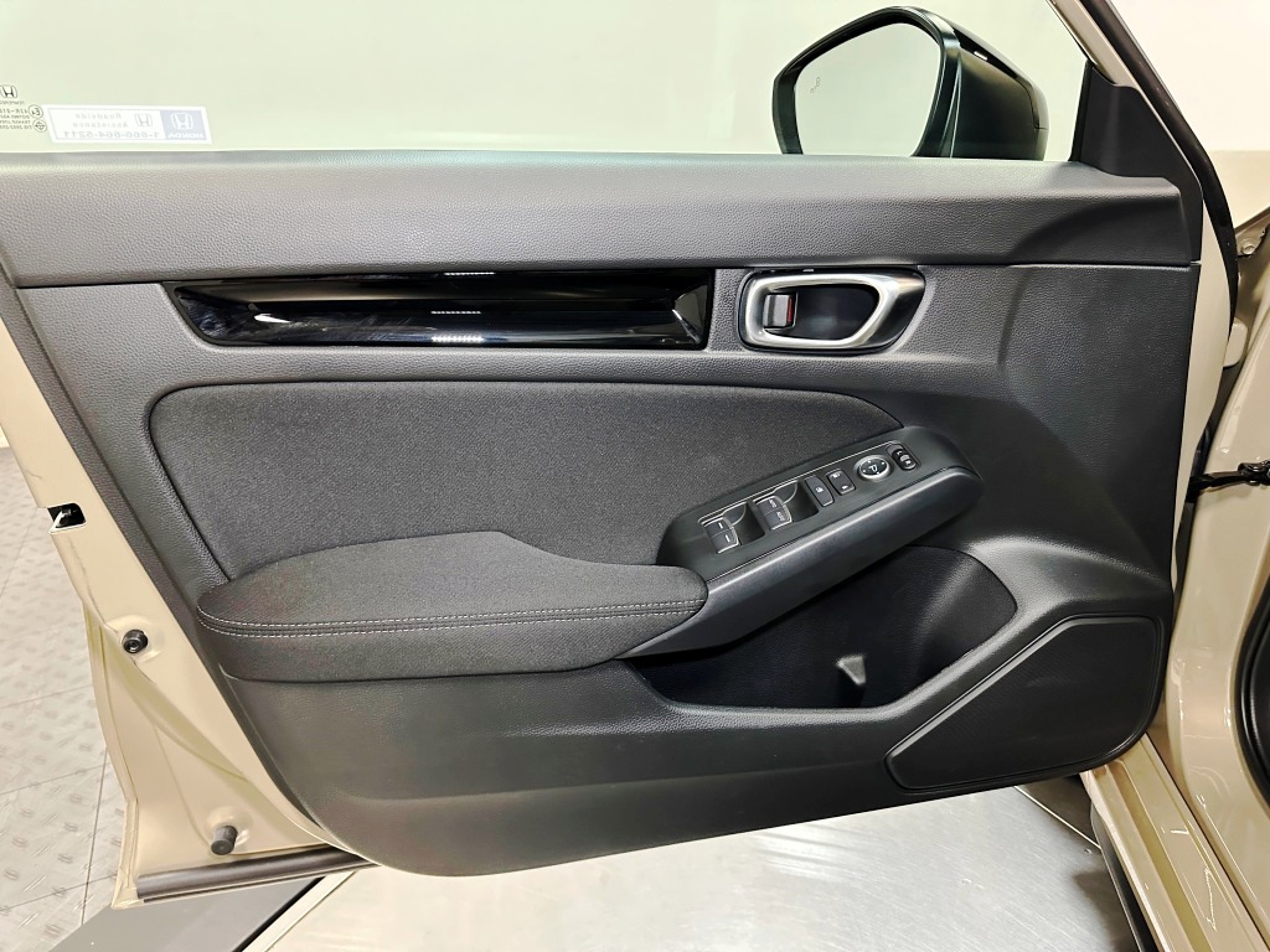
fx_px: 881
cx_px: 635
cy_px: 476
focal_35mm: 24
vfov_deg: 56.8
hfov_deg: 71.6
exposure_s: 1/40
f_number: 1.78
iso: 640
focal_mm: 6.86
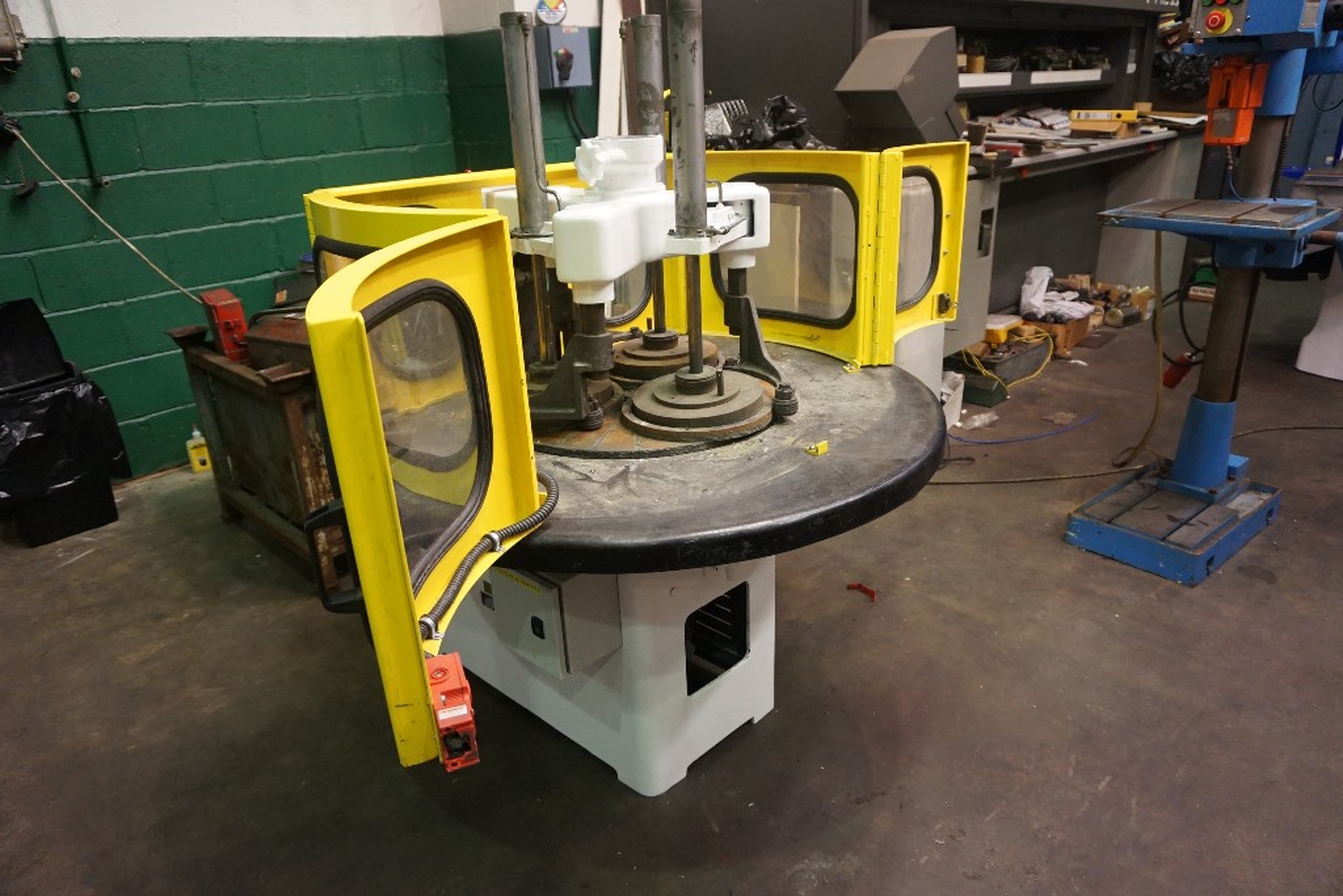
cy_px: 448
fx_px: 895
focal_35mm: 24
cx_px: 672
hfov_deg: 73.7
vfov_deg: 53.1
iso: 1600
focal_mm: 16
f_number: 3.5
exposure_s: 1/160
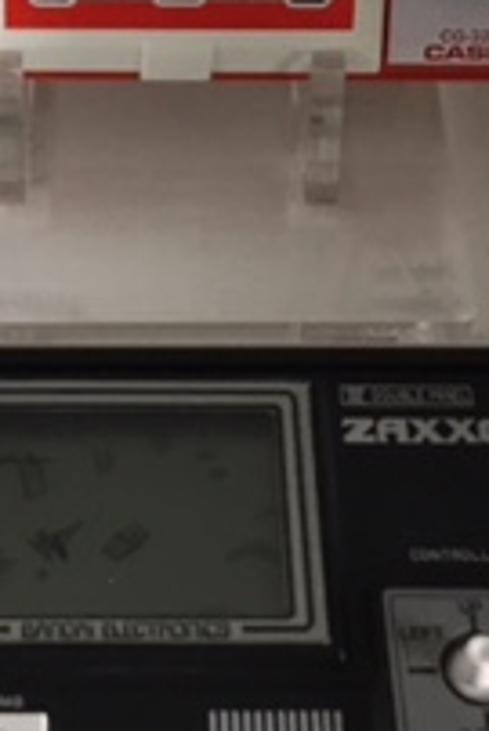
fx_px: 2075
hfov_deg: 13.4
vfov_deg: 19.3
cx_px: 167
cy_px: -25
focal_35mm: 102
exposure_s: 1/33
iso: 100
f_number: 2.4
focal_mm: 3.3
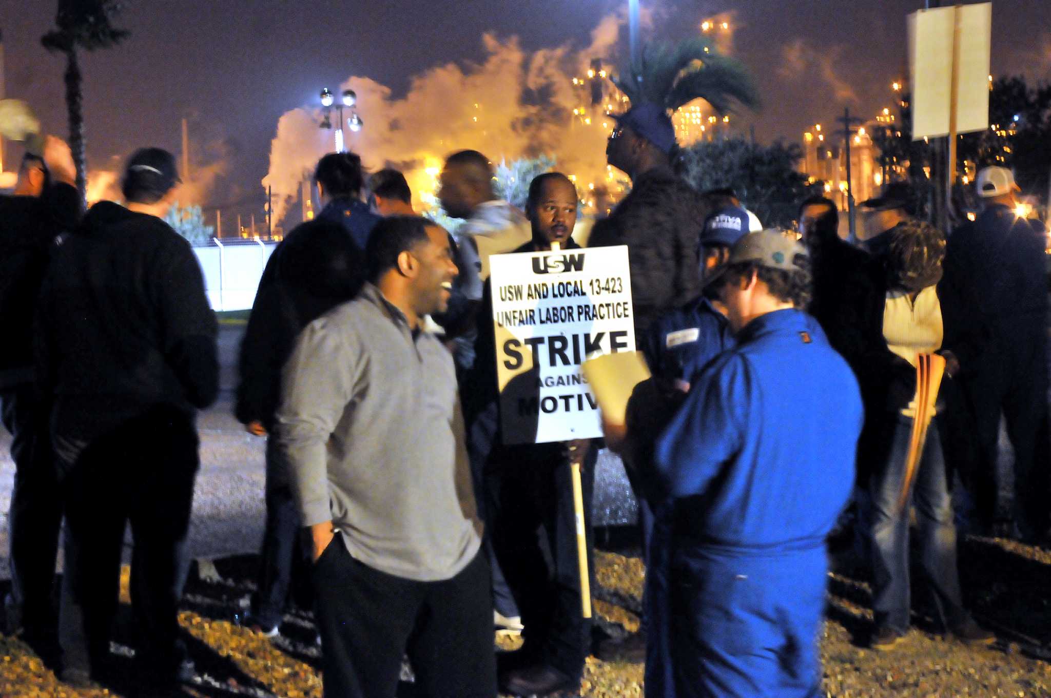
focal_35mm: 42
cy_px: 349
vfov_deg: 31.8
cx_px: 526
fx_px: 1225
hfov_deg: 46.5
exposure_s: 1/6
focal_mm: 28
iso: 2500
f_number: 8
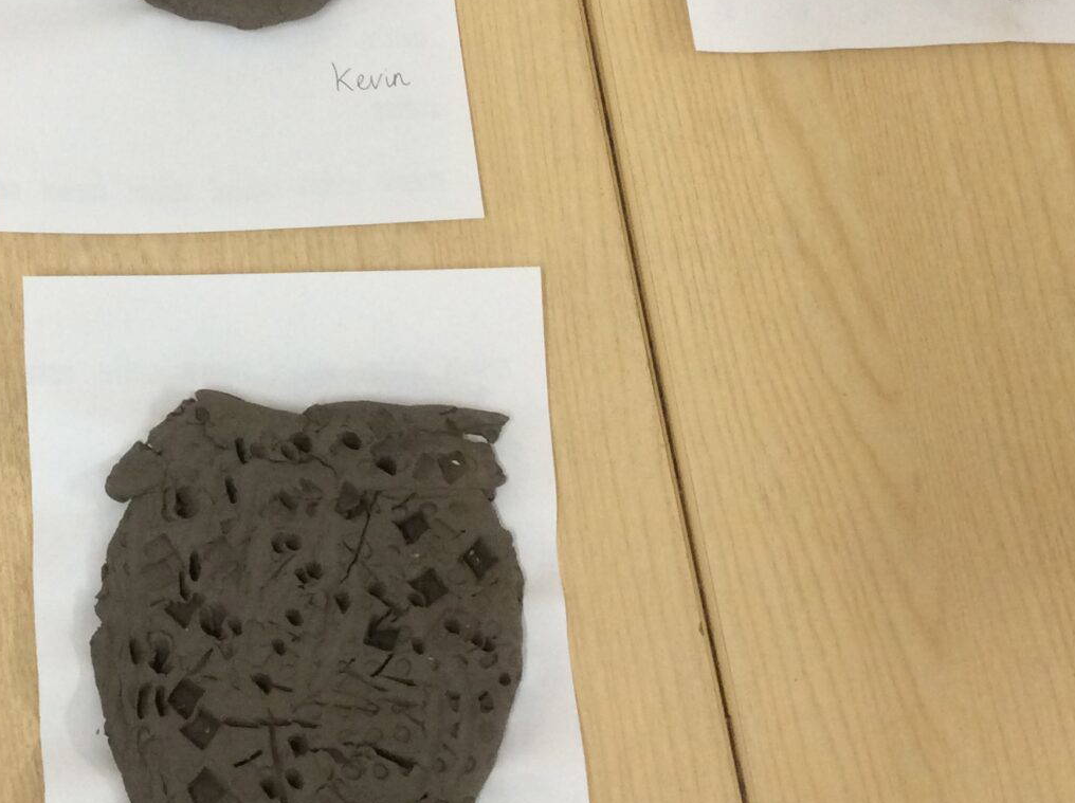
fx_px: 1954
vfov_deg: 23.2
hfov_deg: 30.0
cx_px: 202
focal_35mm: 63
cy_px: 286
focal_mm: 3.3
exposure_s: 1/25
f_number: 2.4
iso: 80
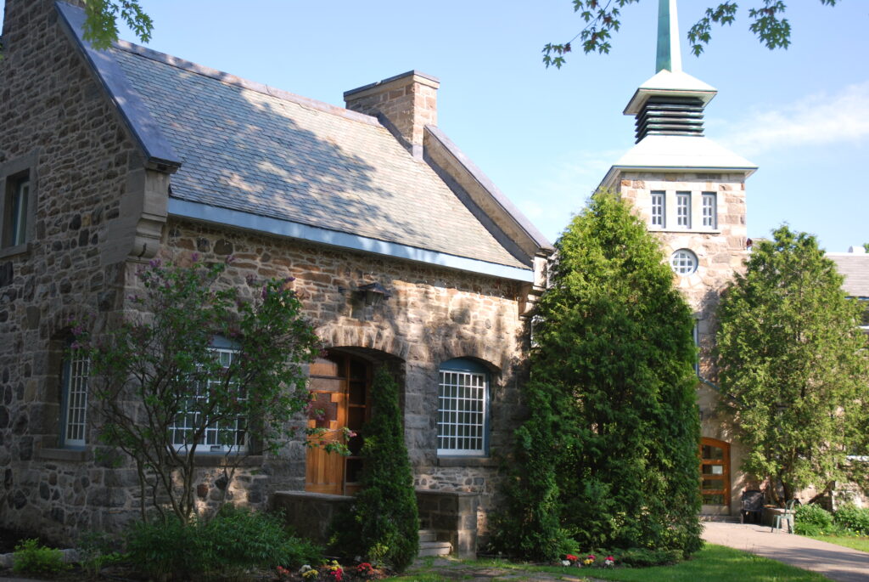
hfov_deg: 44.9
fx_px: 1051
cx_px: 434
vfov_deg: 30.9
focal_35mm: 44
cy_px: 291
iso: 100
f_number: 4.5
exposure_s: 1/200
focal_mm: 29
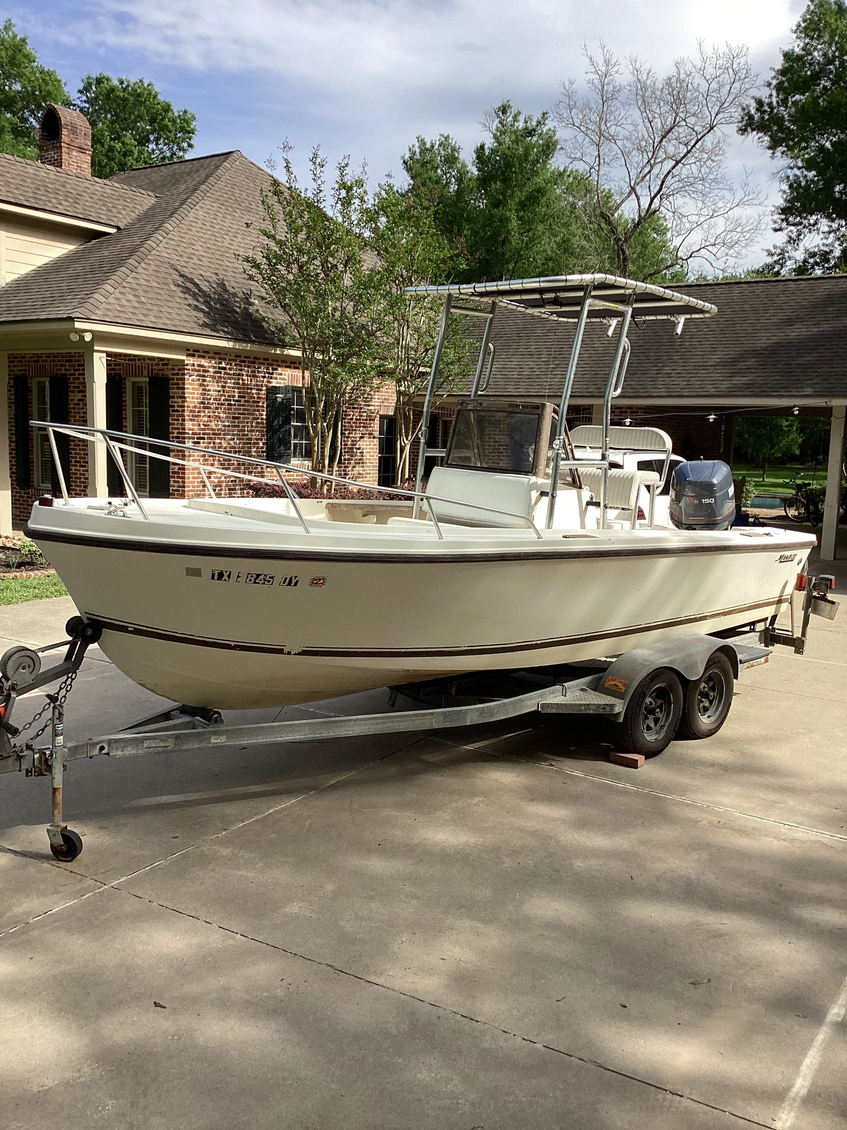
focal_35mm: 31
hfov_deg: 45.4
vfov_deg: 58.4
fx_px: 1011
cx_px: 424
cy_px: 565
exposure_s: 1/947
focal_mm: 3.3
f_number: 2.4
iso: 25
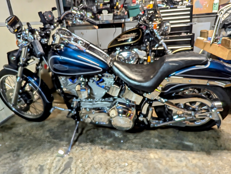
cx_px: 116
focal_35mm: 24
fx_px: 160
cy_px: 87
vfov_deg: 56.9
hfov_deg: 71.5
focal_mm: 6.81
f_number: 1.85
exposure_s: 1/30
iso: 245
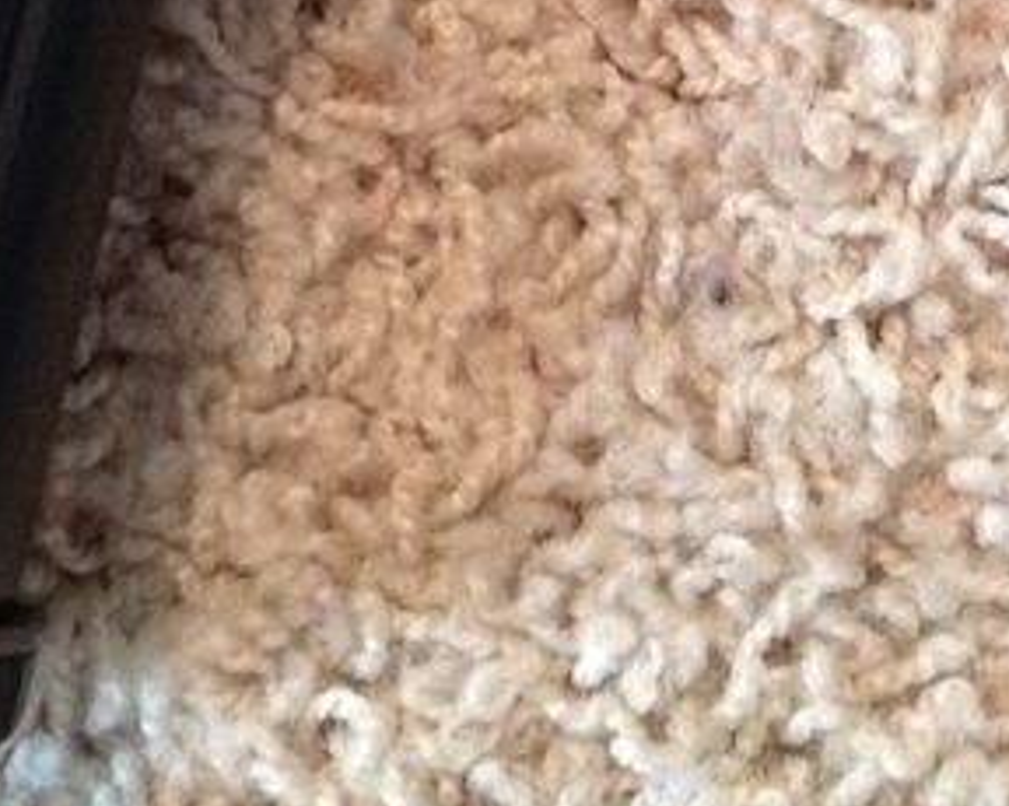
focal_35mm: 102
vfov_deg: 14.3
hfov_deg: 18.8
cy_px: -303
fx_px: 3044
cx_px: 624
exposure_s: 1/15
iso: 400
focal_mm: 4.28
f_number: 2.4
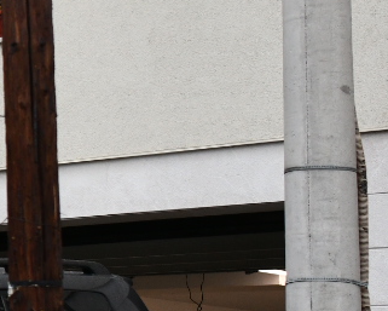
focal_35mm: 161
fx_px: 1849
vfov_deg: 9.6
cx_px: -381
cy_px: 182
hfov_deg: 10.9
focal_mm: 34
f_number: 2.8
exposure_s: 1/640
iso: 800
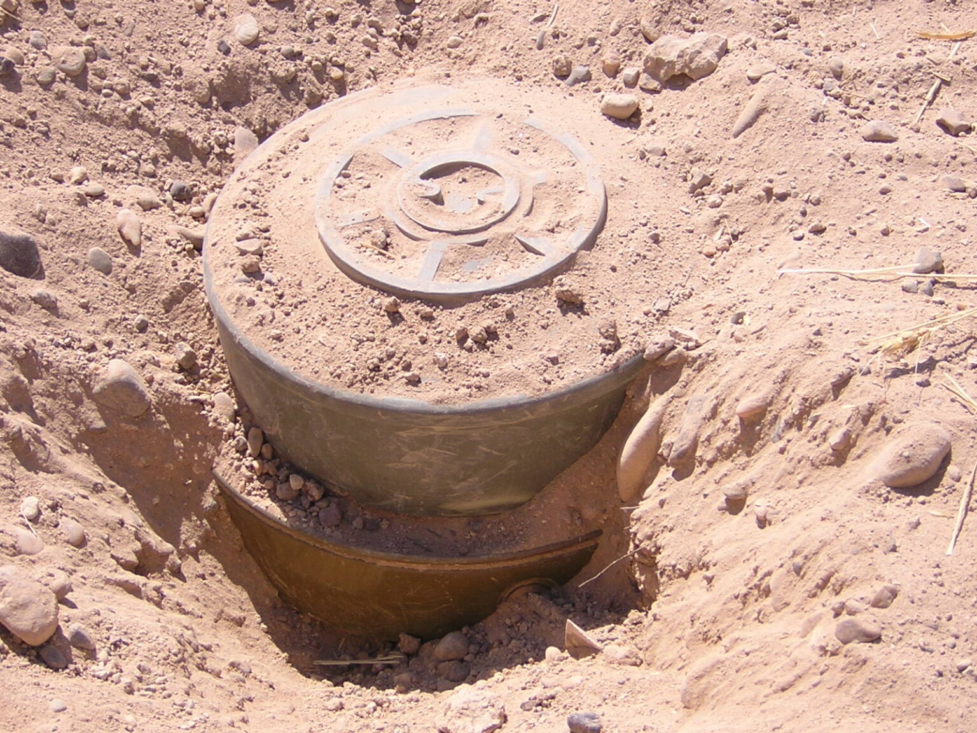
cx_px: 488
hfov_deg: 24.1
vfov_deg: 18.2
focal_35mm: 81
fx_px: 2286
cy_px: 366
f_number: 4
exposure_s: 1/534
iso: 100
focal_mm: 10.6
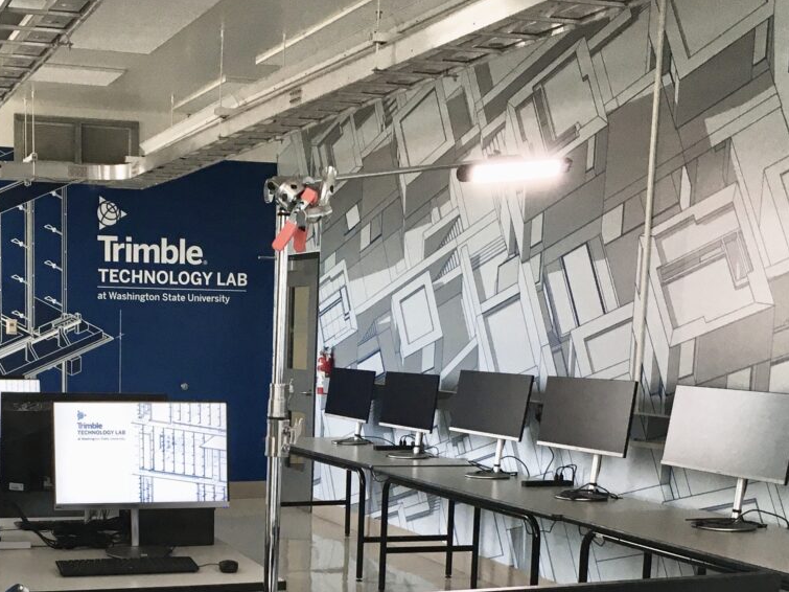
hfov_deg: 32.2
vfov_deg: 24.1
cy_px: 542
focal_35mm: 59
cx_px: 223
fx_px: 1345
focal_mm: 4.15
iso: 32
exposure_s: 1/30
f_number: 2.2
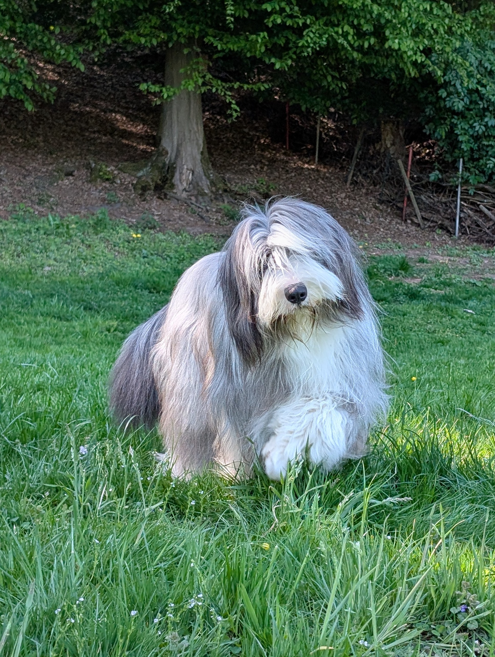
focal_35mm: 49
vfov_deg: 38.9
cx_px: 248
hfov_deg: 29.7
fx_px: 932
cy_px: 328
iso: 43
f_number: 1.68
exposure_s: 1/262
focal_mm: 6.9
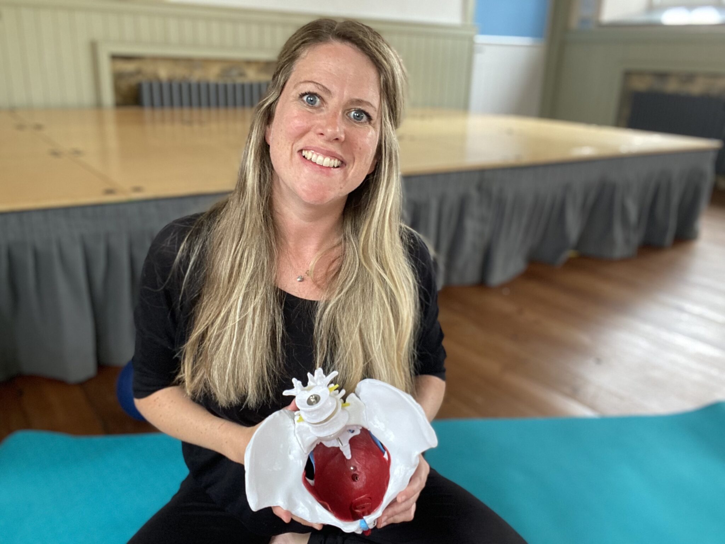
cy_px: 272
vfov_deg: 46.8
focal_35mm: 30
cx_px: 362
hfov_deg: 60.0
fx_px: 628
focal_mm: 2.71
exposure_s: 1/50
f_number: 2.2
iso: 200
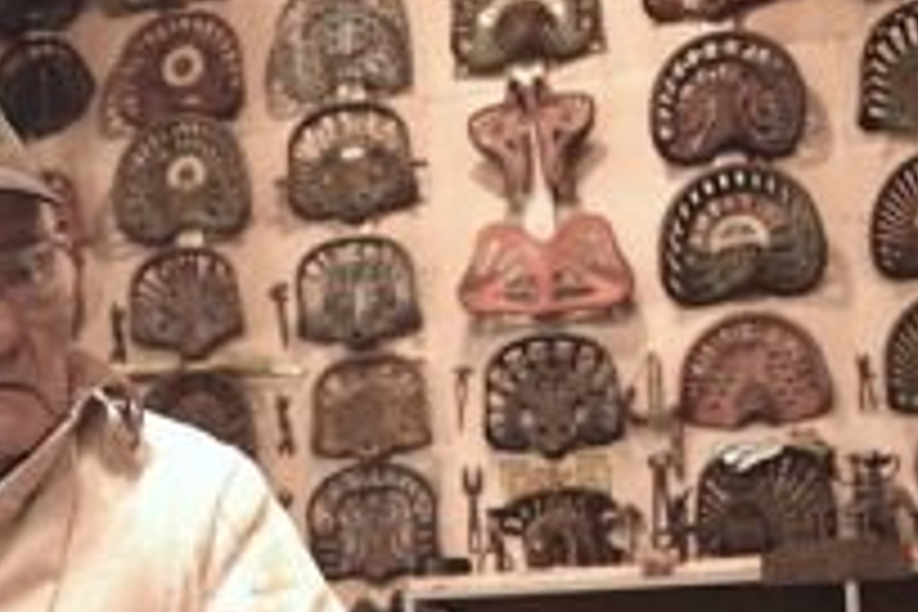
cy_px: 540
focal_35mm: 53
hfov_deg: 36.5
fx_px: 1351
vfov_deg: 24.8
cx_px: 216
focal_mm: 18
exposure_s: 1/80
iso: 400
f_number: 4
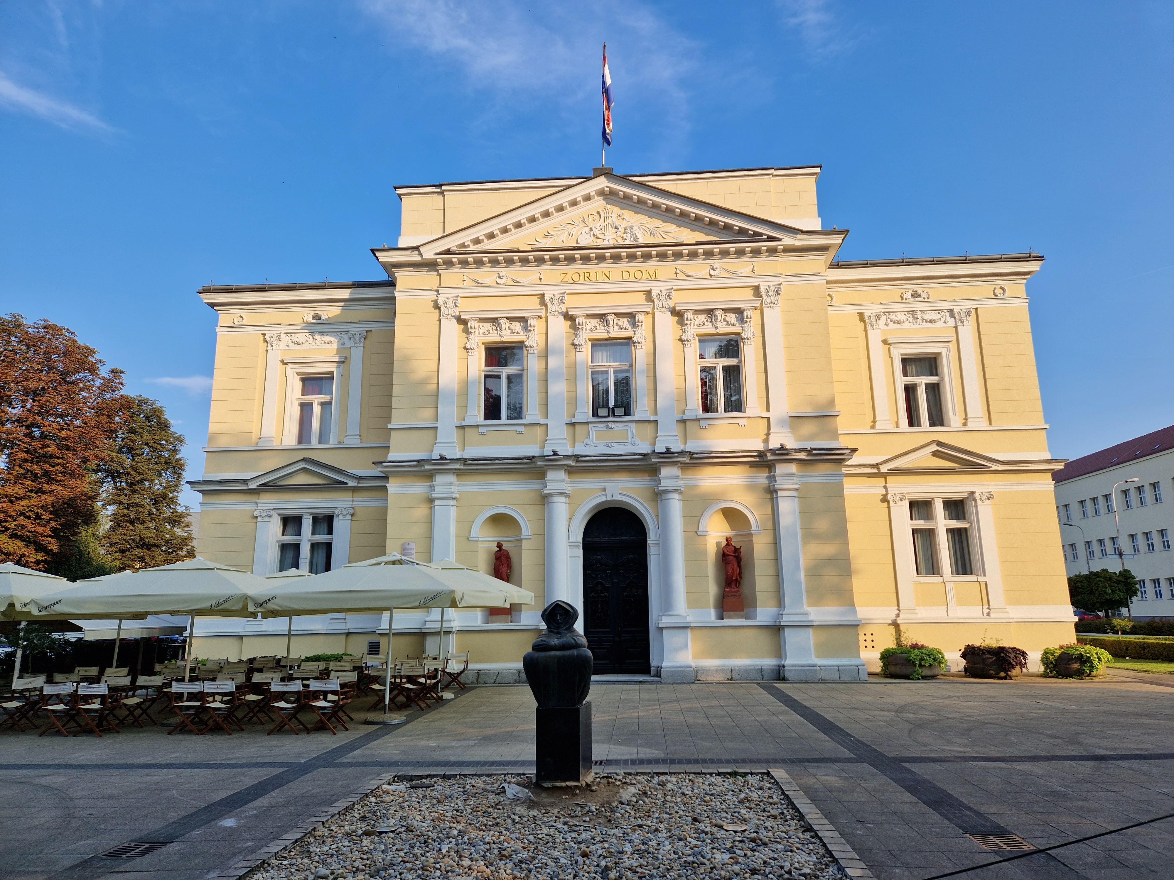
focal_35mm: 23
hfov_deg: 73.9
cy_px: 440
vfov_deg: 58.9
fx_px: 780
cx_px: 587
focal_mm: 5.4
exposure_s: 1/1032
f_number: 1.8
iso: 50
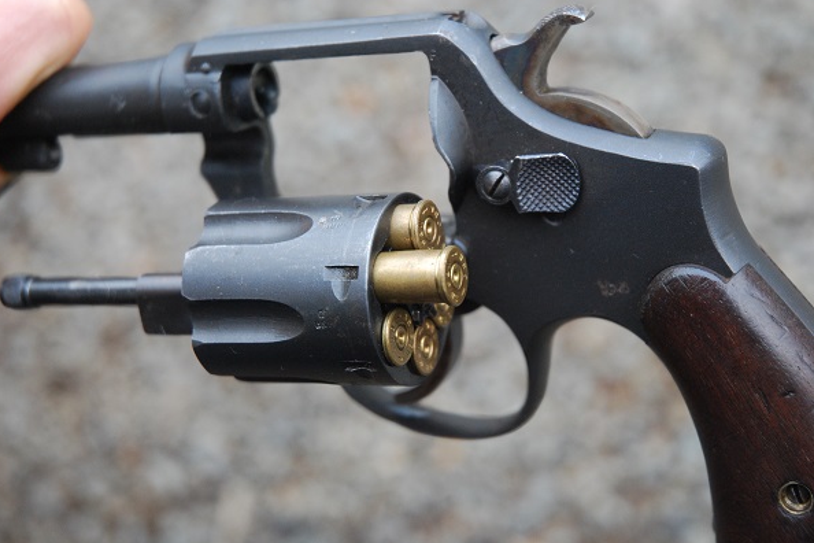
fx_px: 2057
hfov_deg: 22.4
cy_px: 271
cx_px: 404
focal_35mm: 91
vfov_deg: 15.0
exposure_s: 1/125
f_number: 4.5
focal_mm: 60
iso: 800
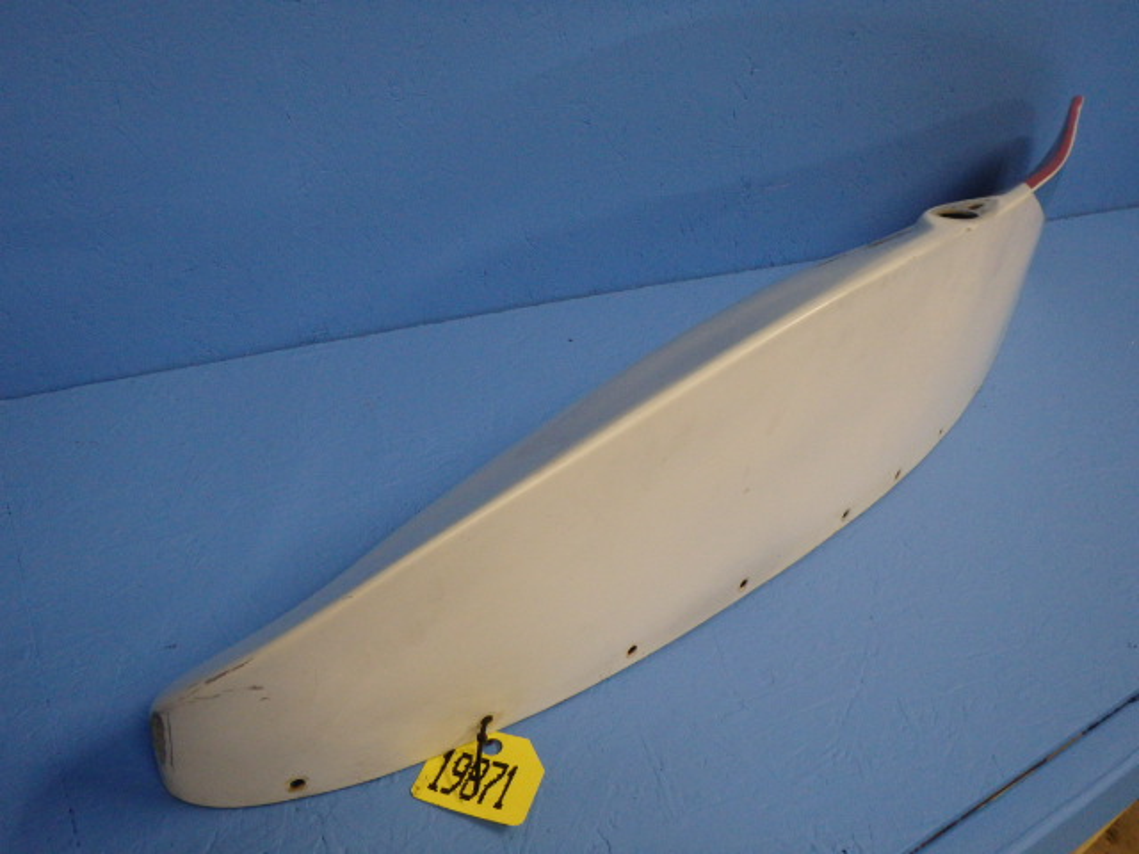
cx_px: 570
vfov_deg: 49.7
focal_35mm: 28
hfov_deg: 63.4
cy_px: 427
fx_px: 921
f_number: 3.9
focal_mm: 5
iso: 640
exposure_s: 1/30
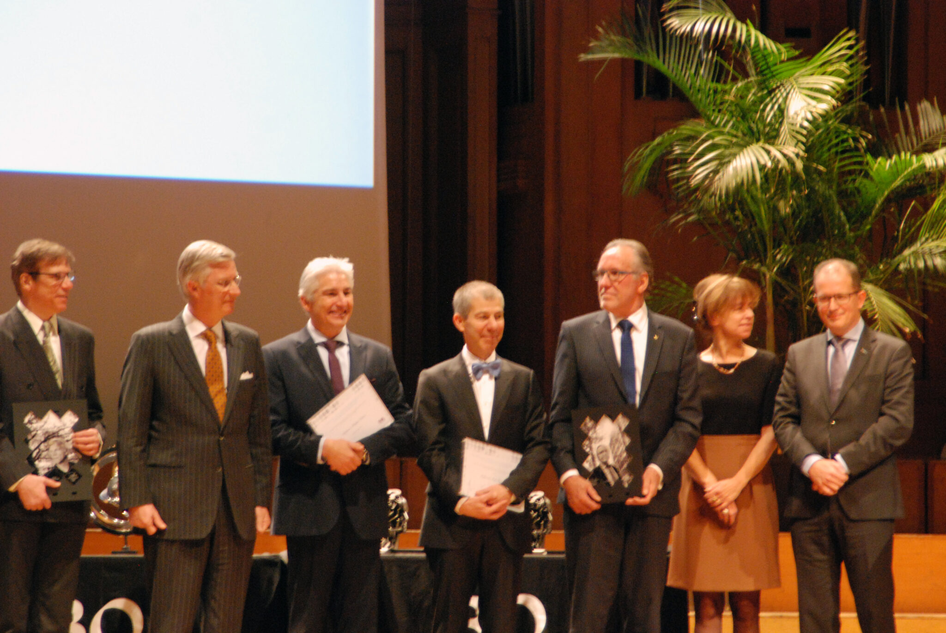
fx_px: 5130
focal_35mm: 195
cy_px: 316
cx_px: 473
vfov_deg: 7.1
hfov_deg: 10.5
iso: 1600
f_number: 5.6
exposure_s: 1/30
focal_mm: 130
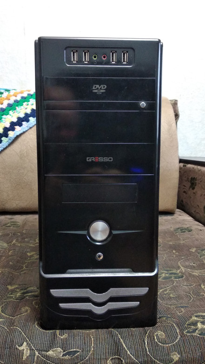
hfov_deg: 40.2
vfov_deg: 66.0
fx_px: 280
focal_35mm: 29
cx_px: 99
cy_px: 184
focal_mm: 3.81
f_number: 2.2
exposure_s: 1/25
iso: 1250
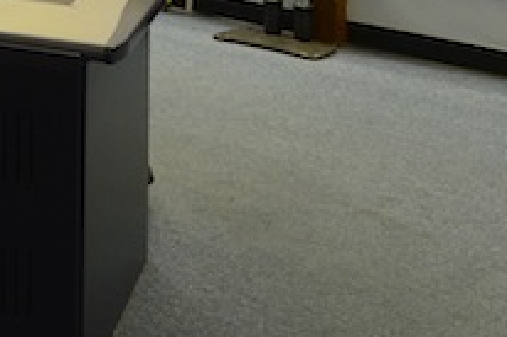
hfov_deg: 15.8
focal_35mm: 97
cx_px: -546
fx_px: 1365
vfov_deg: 12.5
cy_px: -330
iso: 2000
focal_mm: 20
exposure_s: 1/10
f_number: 10
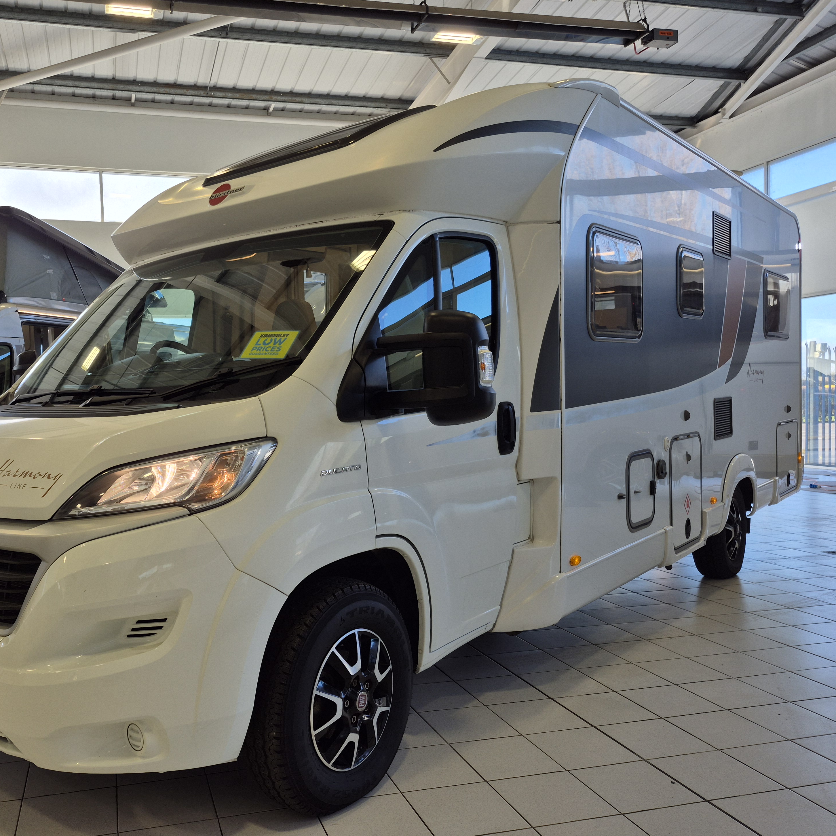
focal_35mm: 28
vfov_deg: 57.3
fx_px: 765
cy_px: 415
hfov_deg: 56.3
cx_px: 289
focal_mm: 5.4
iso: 25
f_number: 1.8
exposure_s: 1/198
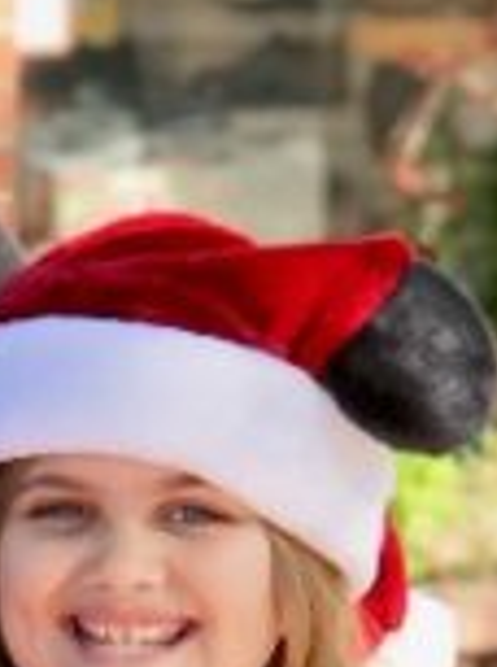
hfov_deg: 4.9
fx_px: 5748
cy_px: 1064
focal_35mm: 299
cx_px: -248
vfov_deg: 6.5
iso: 20
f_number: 2.8
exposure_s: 1/195
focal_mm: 6.6
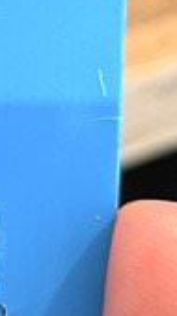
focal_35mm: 168
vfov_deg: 12.4
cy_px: -107
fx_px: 1402
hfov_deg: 6.5
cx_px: -367
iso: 160
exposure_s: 1/50
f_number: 1.6
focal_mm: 5.1
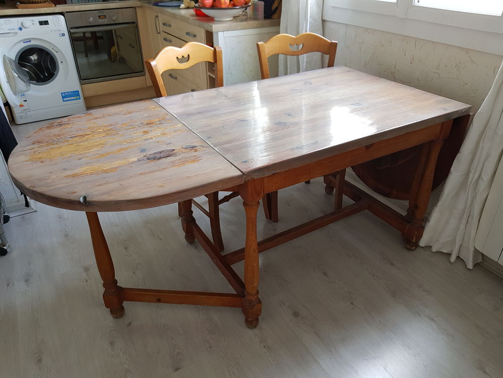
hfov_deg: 67.3
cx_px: 252
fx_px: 378
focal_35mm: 26
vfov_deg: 53.1
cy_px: 189
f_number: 1.7
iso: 100
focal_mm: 4.2
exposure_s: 1/50
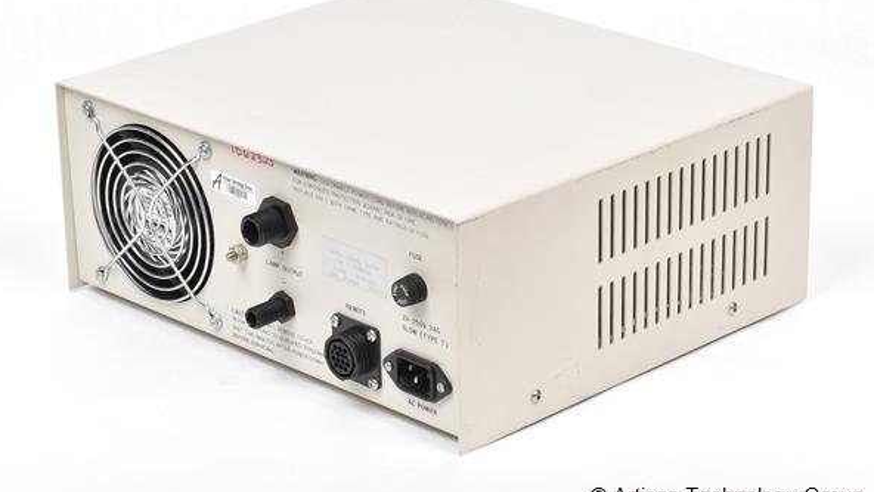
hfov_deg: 24.3
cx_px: 434
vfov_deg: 13.8
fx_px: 2029
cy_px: 216
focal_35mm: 88
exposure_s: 1/200
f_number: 14
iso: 200
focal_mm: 55
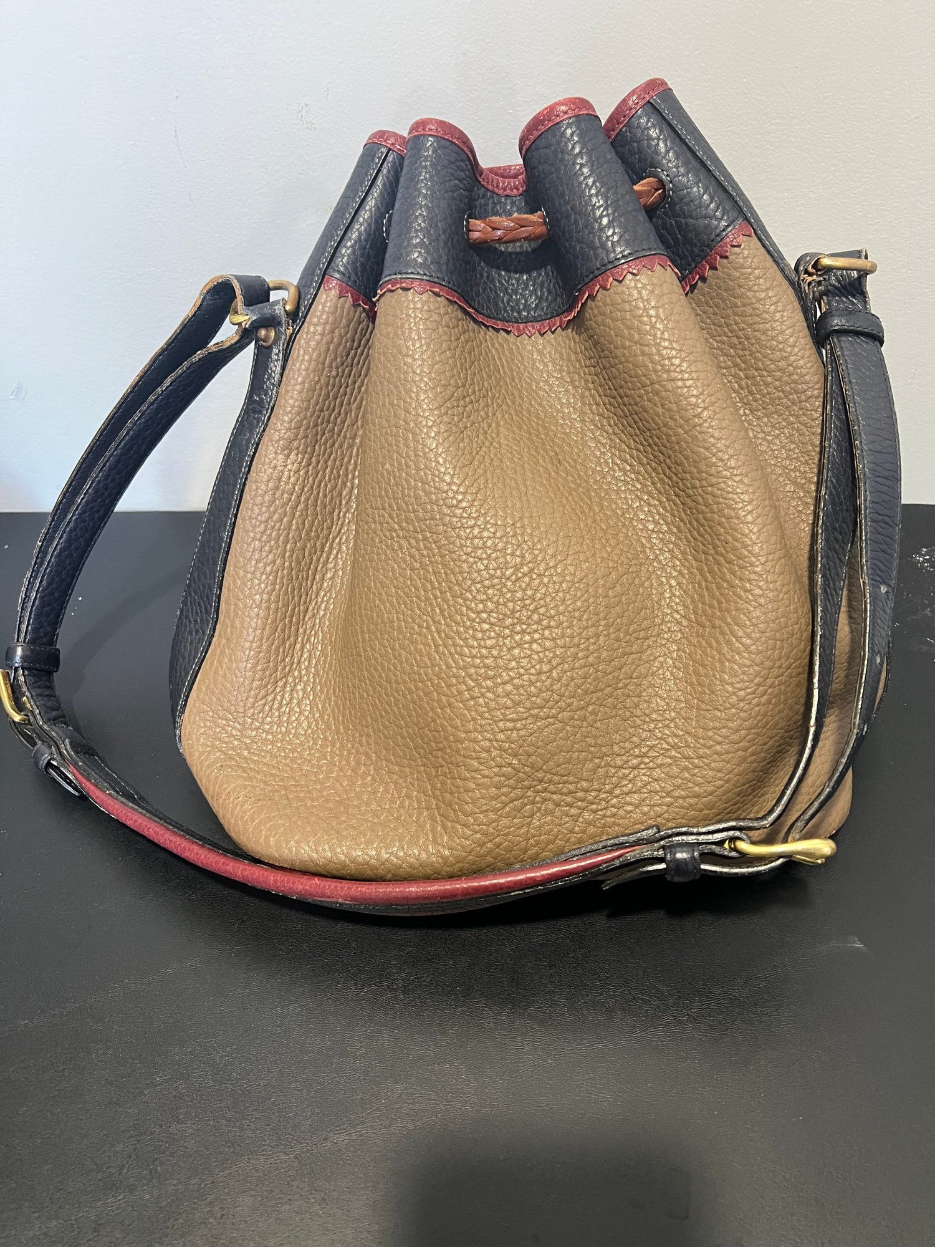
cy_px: 624
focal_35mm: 26
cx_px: 468
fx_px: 936
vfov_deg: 67.3
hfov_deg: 53.1
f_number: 1.5
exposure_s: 1/60
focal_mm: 5.7
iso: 320
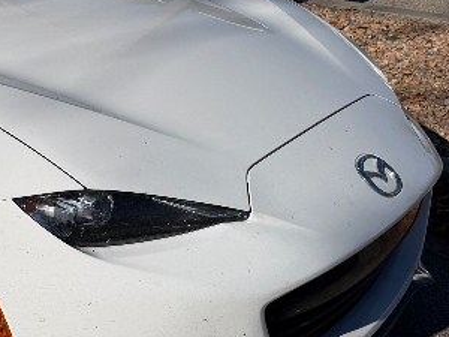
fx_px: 1064
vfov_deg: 18.0
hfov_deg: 21.7
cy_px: 123
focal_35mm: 82
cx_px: -124
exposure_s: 1/11905
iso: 80
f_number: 1.78
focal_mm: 6.76
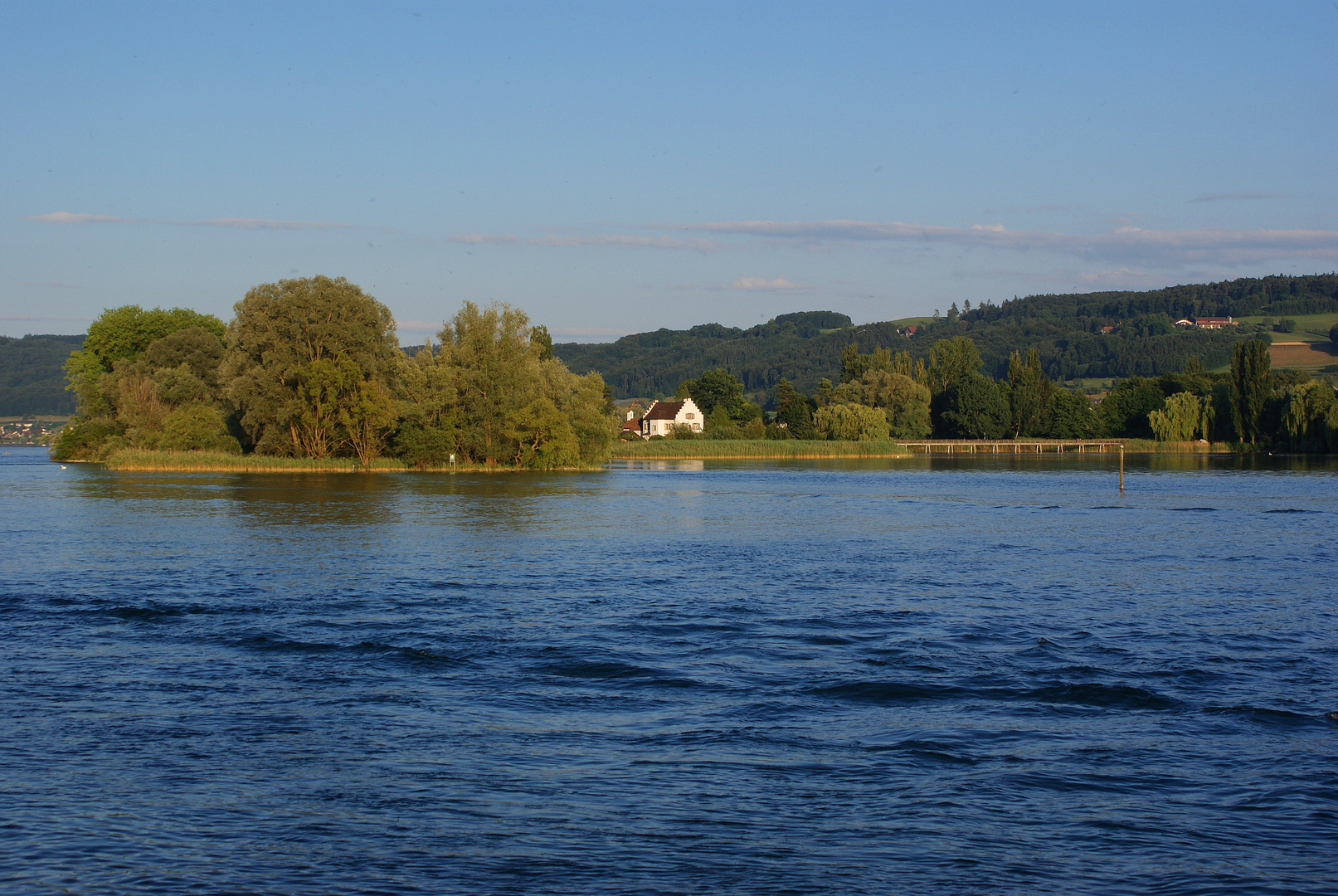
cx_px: 669
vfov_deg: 20.2
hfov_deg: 29.8
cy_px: 448
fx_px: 2512
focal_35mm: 68
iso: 100
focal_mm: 45
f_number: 13
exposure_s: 1/100
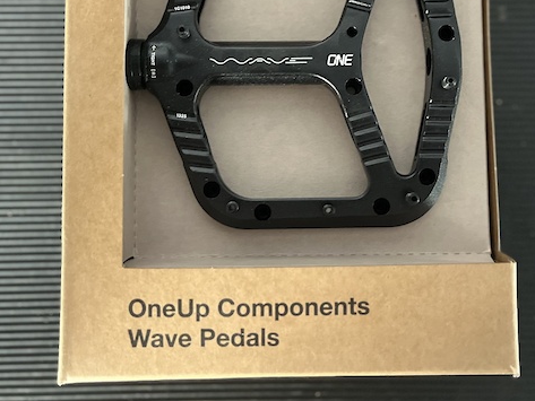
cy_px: 87
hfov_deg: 42.8
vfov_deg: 32.1
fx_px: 680
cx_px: 305
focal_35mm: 44
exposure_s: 1/37
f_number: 1.6
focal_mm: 5.1
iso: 640
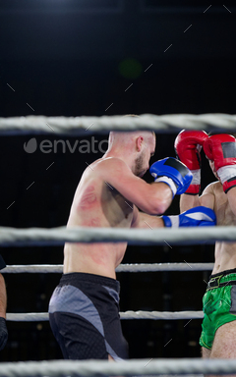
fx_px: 1966
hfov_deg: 6.9
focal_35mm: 191
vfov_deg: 11.0
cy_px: 192
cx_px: 212
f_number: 3.5
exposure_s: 1/400
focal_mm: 122
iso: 640
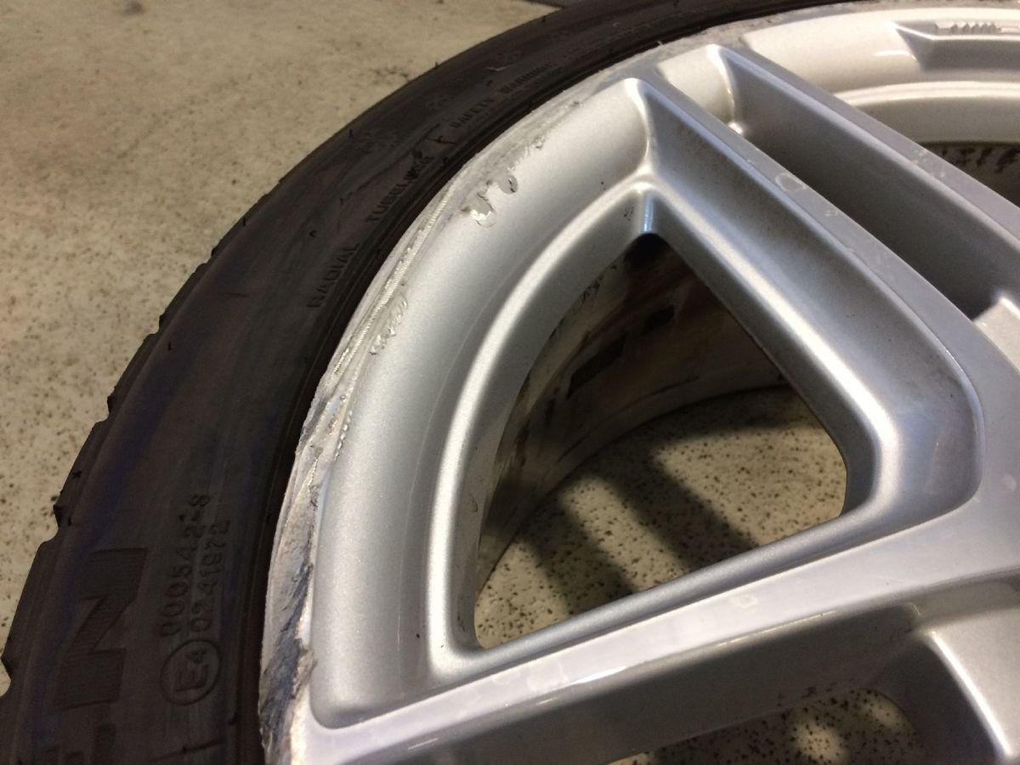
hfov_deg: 61.7
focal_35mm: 29
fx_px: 855
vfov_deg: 48.2
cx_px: 510
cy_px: 382
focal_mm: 4.15
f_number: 2.2
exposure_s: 1/33
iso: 160
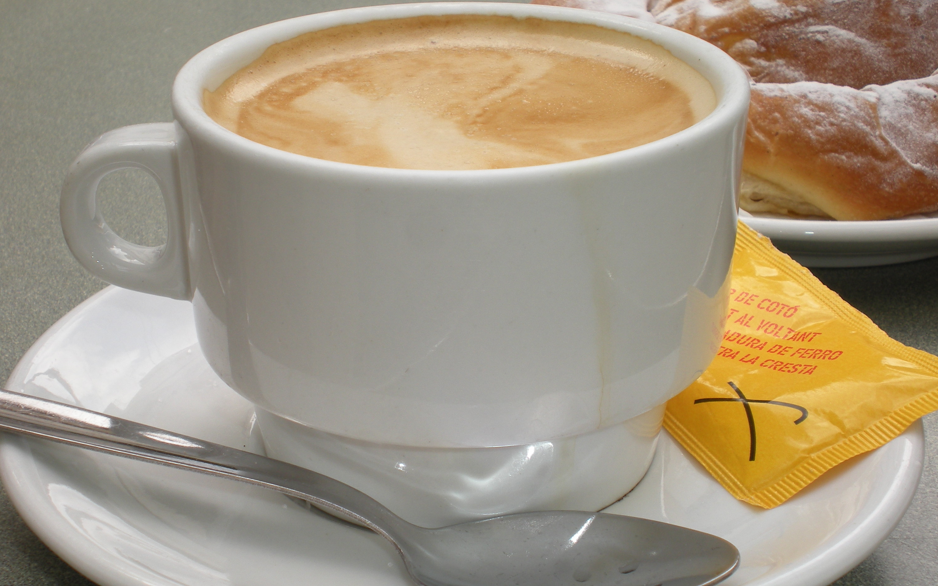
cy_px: 351
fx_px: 1636
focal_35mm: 64
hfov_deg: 32.0
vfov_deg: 20.3
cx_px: 449
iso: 64
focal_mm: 9.3
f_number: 5.6
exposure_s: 1/113
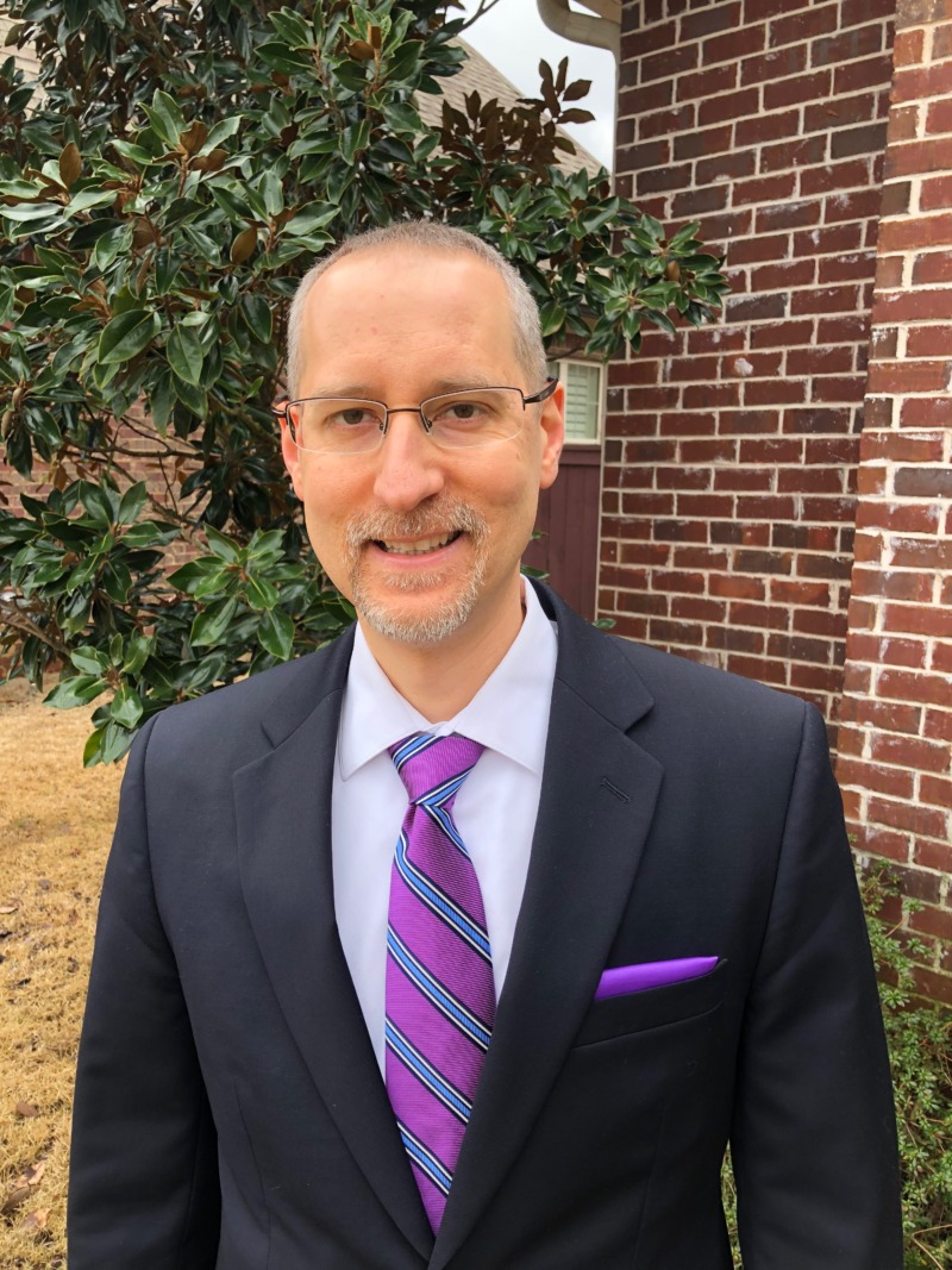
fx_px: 1027
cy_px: 635
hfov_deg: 49.7
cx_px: 476
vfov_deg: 63.4
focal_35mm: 28
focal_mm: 3.99
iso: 20
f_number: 1.8
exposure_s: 1/172
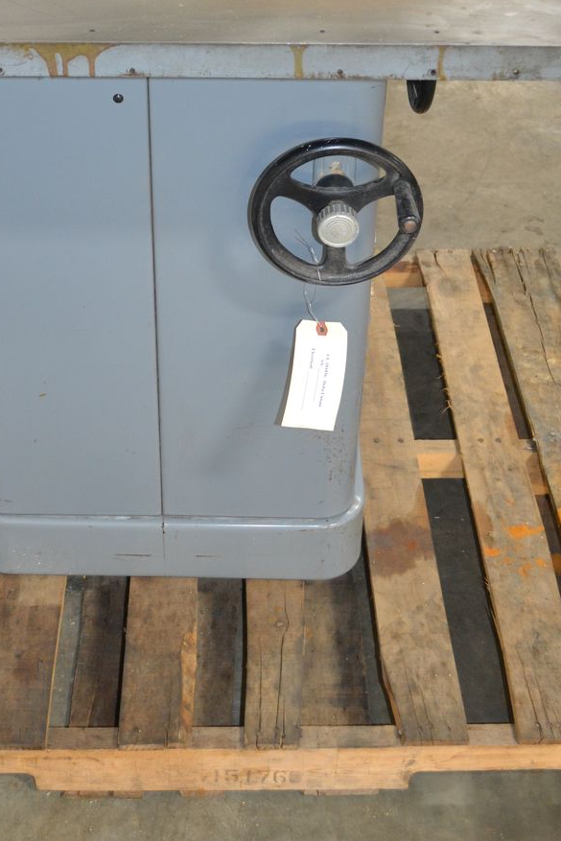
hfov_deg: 25.9
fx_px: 1215
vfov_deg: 37.4
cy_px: 226
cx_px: 206
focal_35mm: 52
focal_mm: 22
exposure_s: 1/60
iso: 1000
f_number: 4
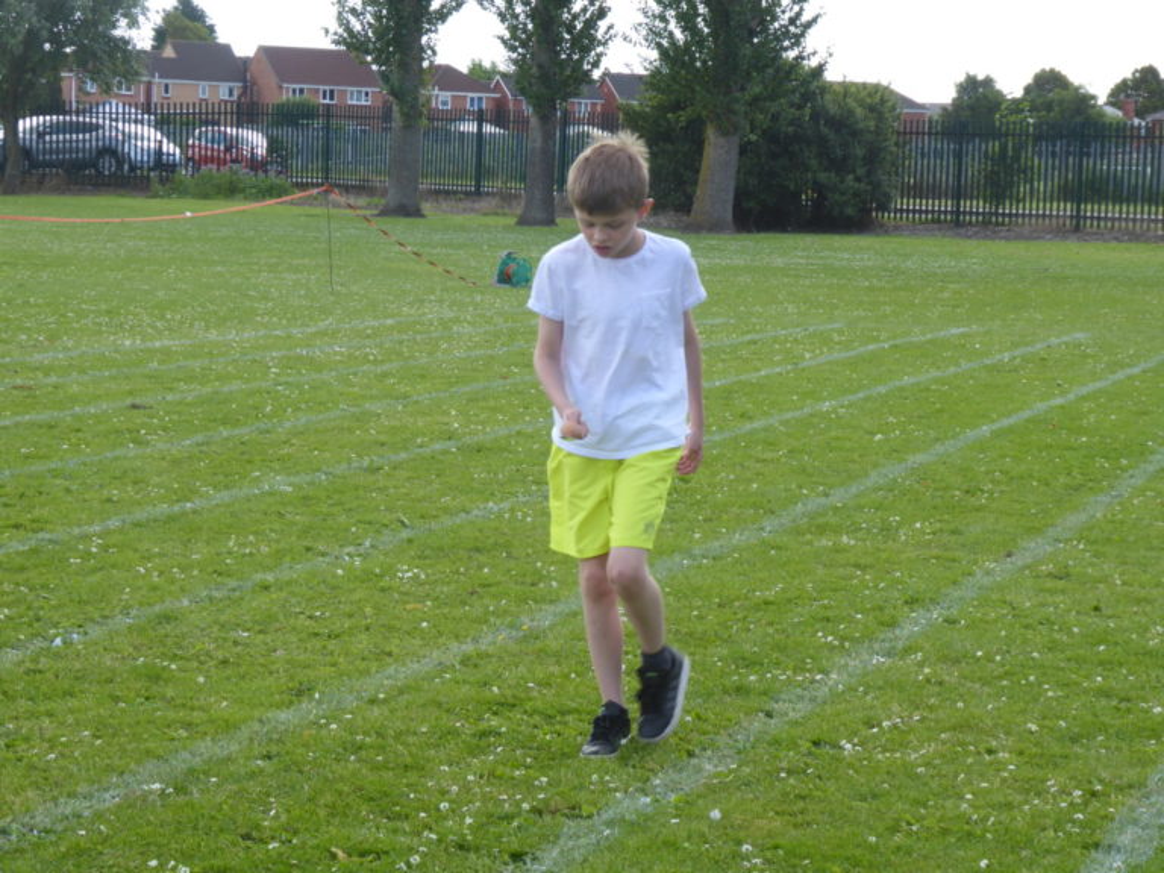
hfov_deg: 23.3
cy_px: 436
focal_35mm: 84
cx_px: 582
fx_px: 2825
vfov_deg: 17.6
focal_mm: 15
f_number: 5.6
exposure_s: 1/100
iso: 80
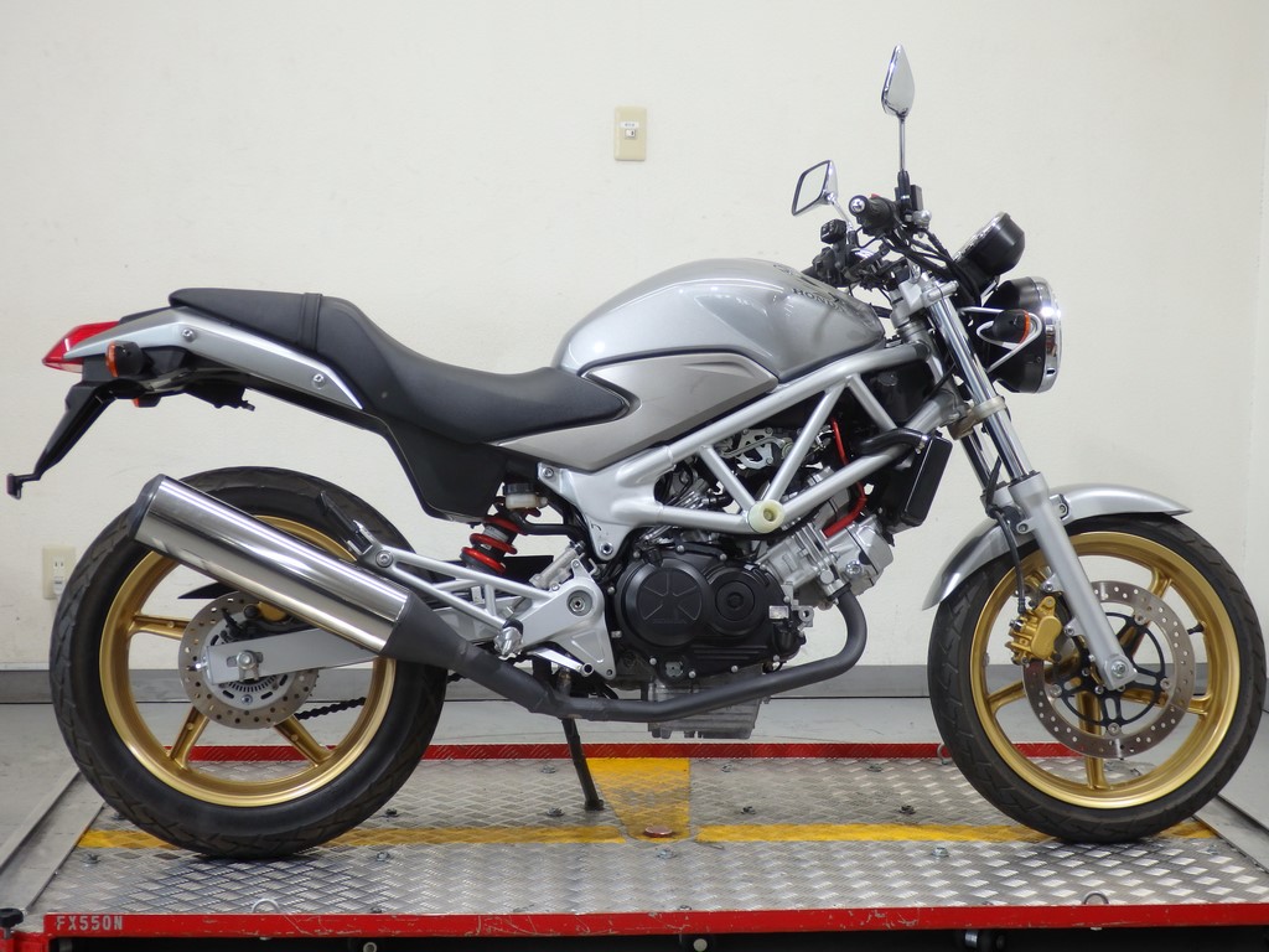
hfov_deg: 35.5
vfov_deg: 27.0
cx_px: 634
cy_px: 476
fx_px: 1980
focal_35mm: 54
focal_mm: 9.8
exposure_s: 1/50
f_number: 4.1
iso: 125
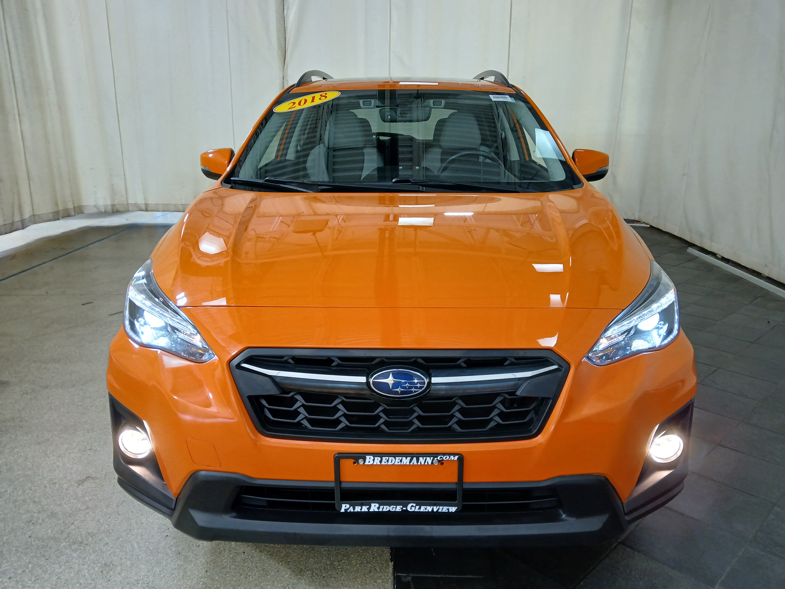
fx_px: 590
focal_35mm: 26
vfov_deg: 53.1
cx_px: 392
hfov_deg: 67.3
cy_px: 294
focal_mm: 3.98
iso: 160
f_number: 1.8
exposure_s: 1/60
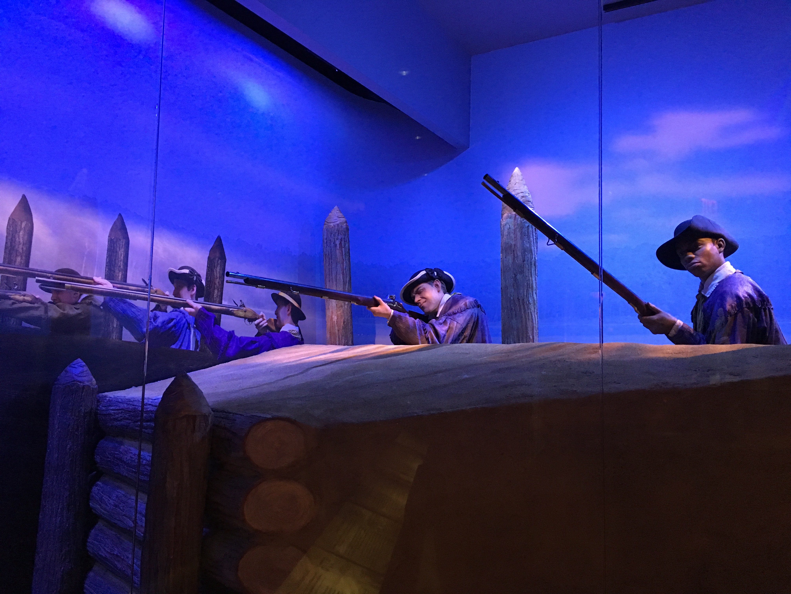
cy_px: 297
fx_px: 663
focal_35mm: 29
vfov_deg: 48.2
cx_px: 396
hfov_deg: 61.7
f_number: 2.2
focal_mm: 4.15
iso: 250
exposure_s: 1/15
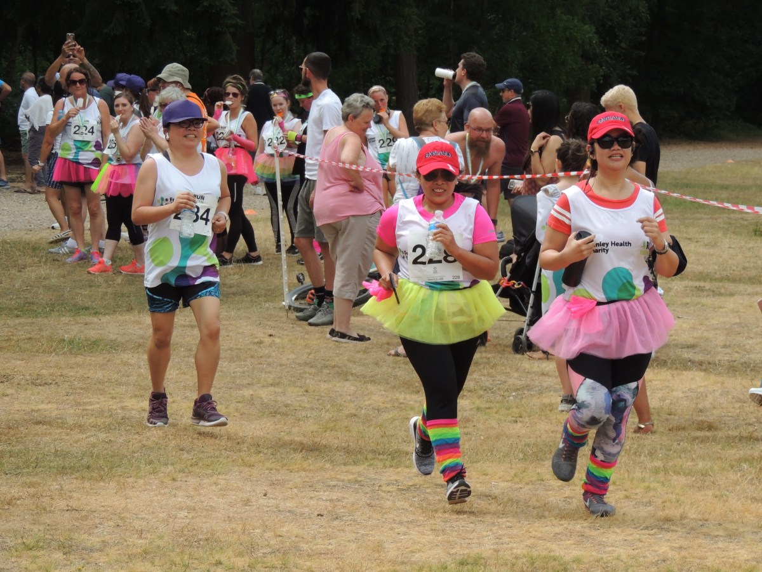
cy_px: 286
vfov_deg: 10.2
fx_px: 3192
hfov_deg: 13.6
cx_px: 381
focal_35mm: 145
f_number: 4.4
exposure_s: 1/500
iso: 180
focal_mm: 25.8
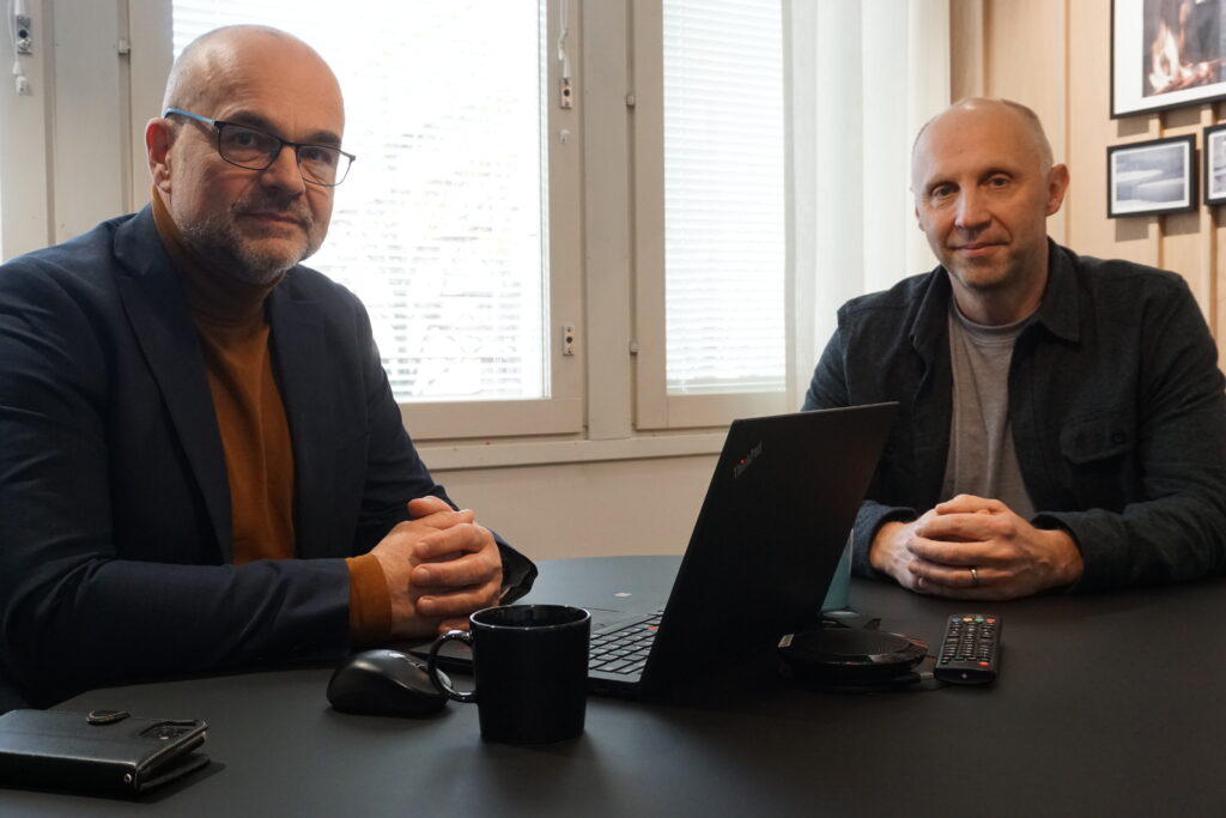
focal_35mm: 36
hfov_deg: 53.1
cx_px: 613
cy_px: 409
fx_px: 1226
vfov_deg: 36.9
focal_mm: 24
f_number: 6.3
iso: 1600
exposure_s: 1/60
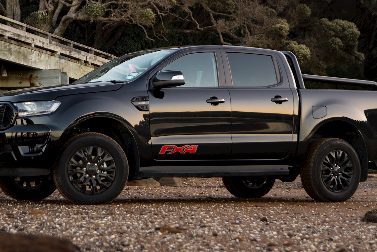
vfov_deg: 11.8
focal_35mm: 116
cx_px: 139
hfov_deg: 17.6
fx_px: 1215
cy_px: 102
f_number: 2.8
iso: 100
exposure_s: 1/100
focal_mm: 50
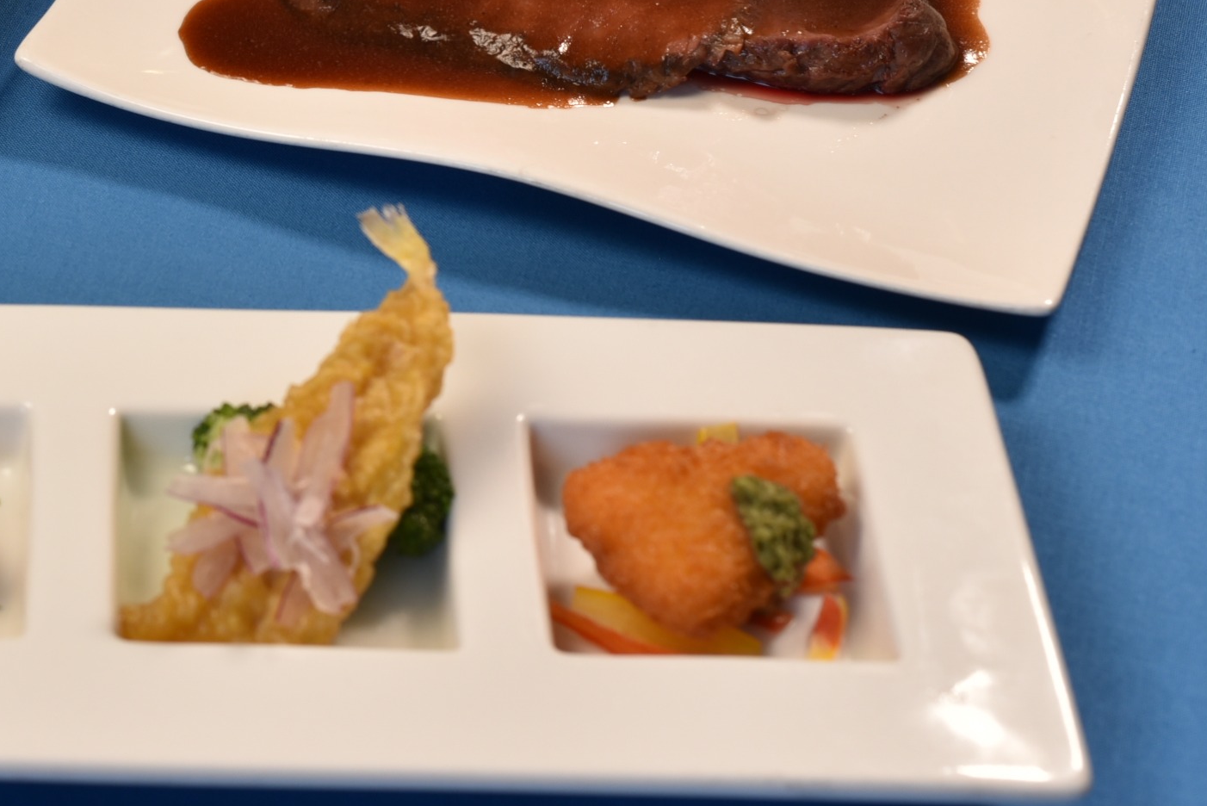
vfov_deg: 12.6
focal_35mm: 107
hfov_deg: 18.5
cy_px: -11
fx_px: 3589
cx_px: -67
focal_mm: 50
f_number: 8
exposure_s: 1/50
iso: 250
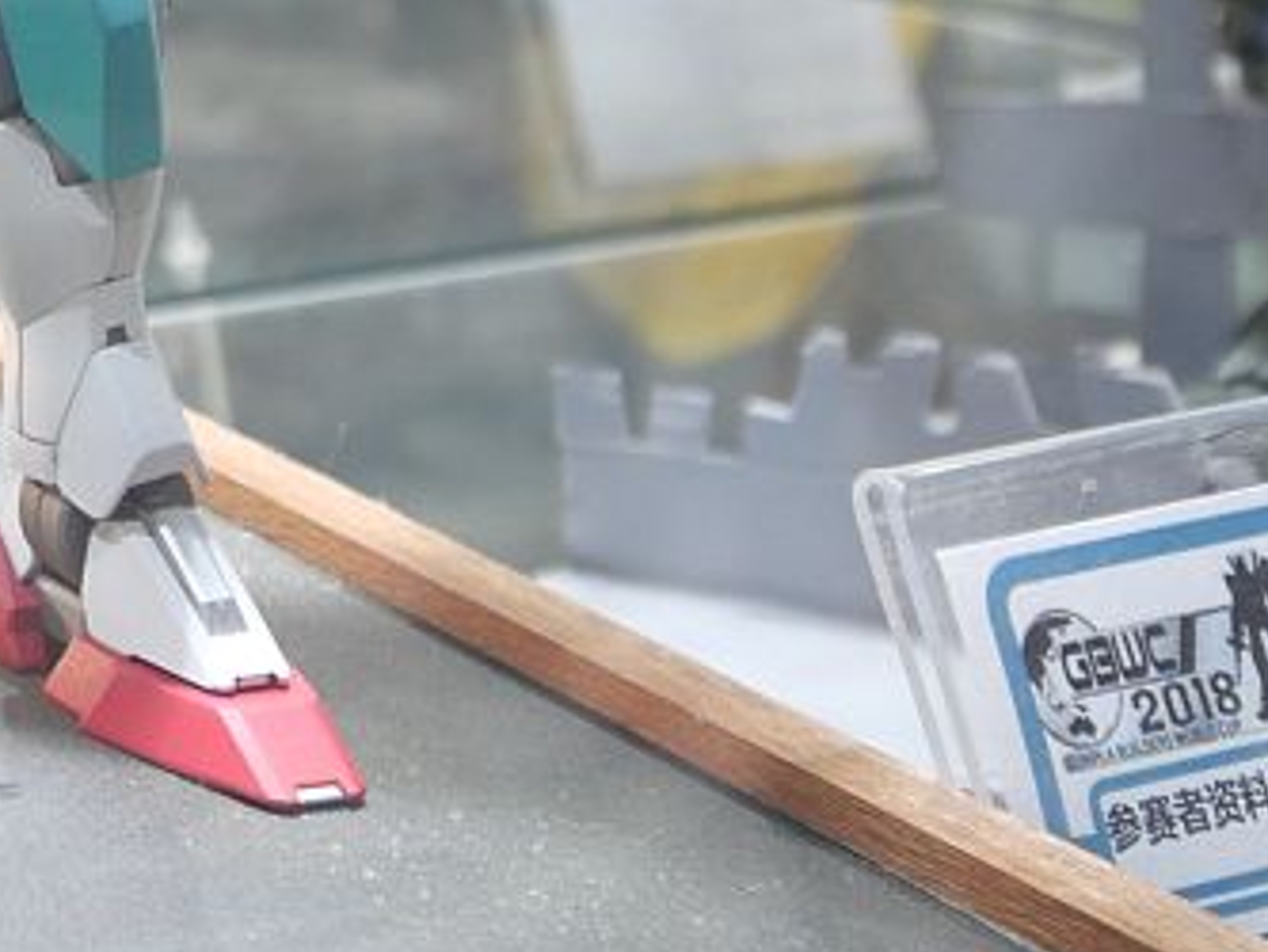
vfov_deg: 14.0
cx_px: -883
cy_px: -362
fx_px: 3701
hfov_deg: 16.7
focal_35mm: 101
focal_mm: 14
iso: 640
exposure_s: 1/60
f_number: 4.5
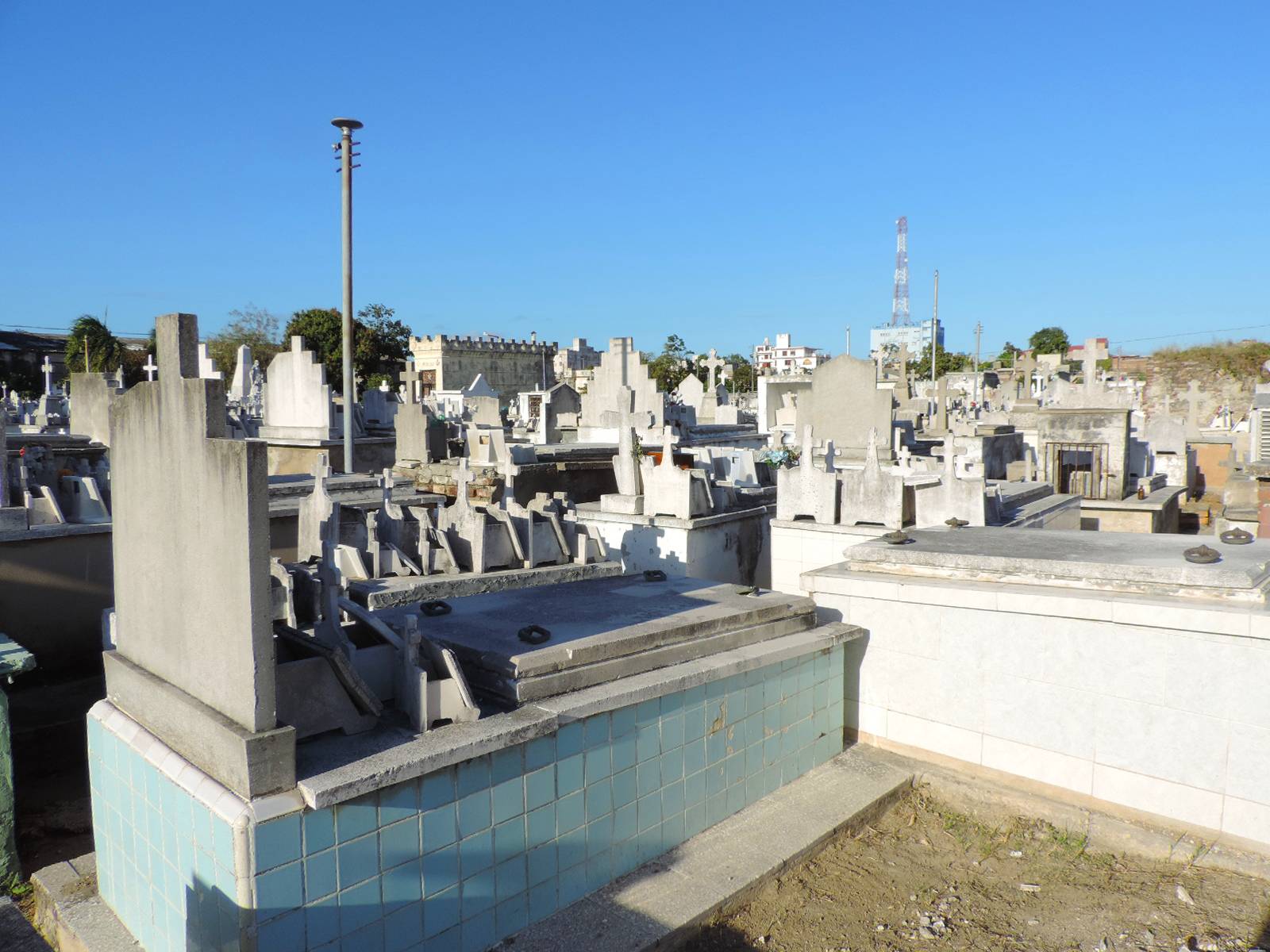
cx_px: 635
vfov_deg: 56.8
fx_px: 881
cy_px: 476
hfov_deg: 71.6
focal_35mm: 24
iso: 80
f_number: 3.7
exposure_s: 1/1250
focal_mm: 4.3
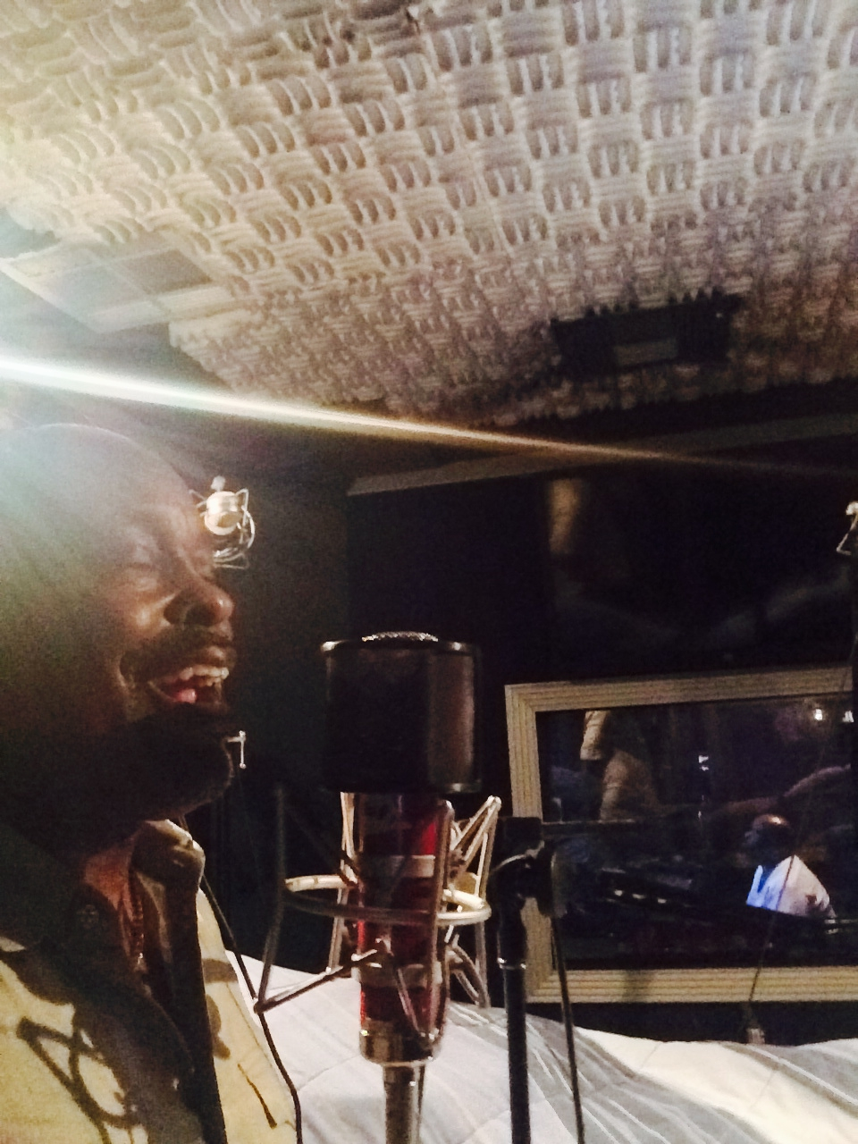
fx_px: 1091
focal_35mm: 33
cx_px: 429
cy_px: 572
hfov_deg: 42.9
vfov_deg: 55.4
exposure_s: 1/15
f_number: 2.4
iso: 1600
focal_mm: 2.15
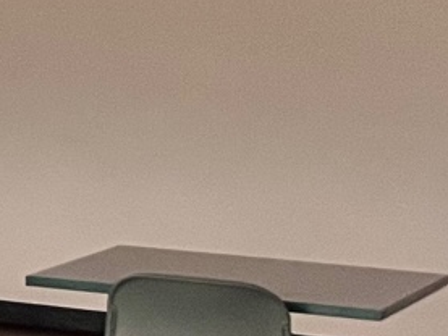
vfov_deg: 7.8
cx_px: -1088
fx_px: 2447
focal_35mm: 189
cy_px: -11
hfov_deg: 8.1
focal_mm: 5.7
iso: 160
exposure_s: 1/60
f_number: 1.5
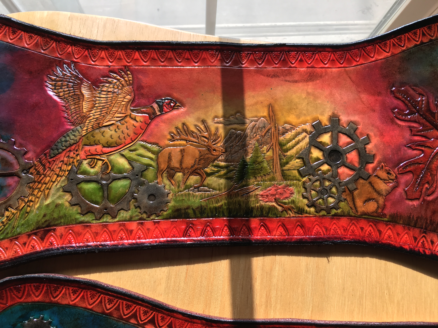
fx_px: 367
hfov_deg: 61.7
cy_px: 164
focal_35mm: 29
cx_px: 219
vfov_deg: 48.2
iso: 25
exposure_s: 1/605
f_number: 2.2
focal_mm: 4.15
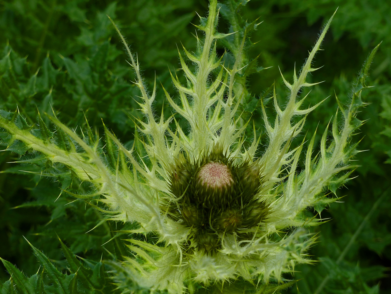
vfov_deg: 6.1
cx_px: 196
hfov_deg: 8.1
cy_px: 147
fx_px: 2767
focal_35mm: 245
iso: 100
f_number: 4
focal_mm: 44
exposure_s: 1/500
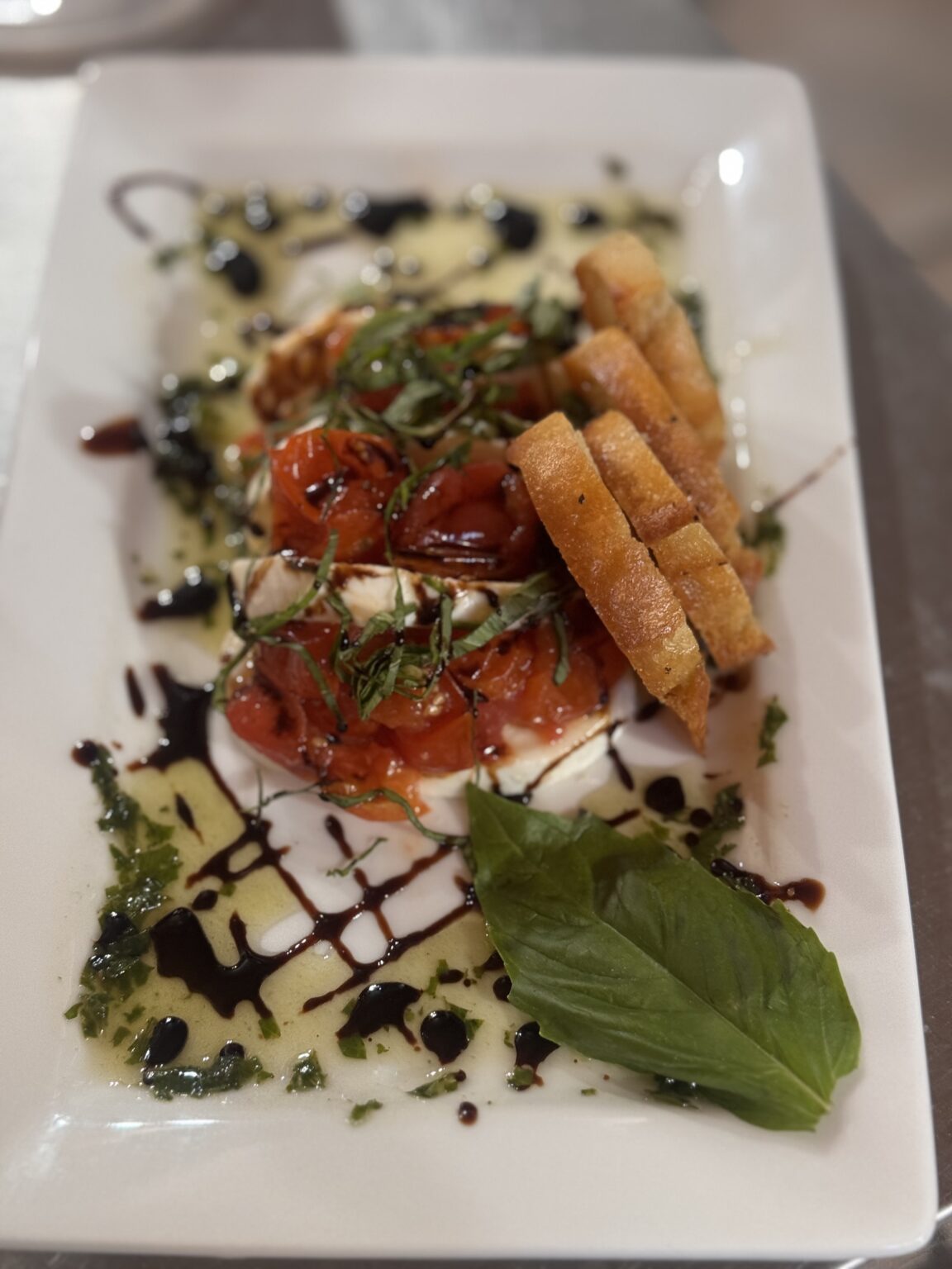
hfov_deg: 30.3
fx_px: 1760
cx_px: 476
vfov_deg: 39.7
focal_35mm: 48
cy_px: 634
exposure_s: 1/60
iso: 250
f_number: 1.78
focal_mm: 6.76
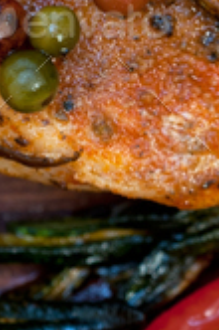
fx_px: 2941
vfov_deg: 6.4
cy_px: 11
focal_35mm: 321
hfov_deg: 4.2
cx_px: 372
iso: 200
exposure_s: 1/200
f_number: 7.1
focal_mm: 60
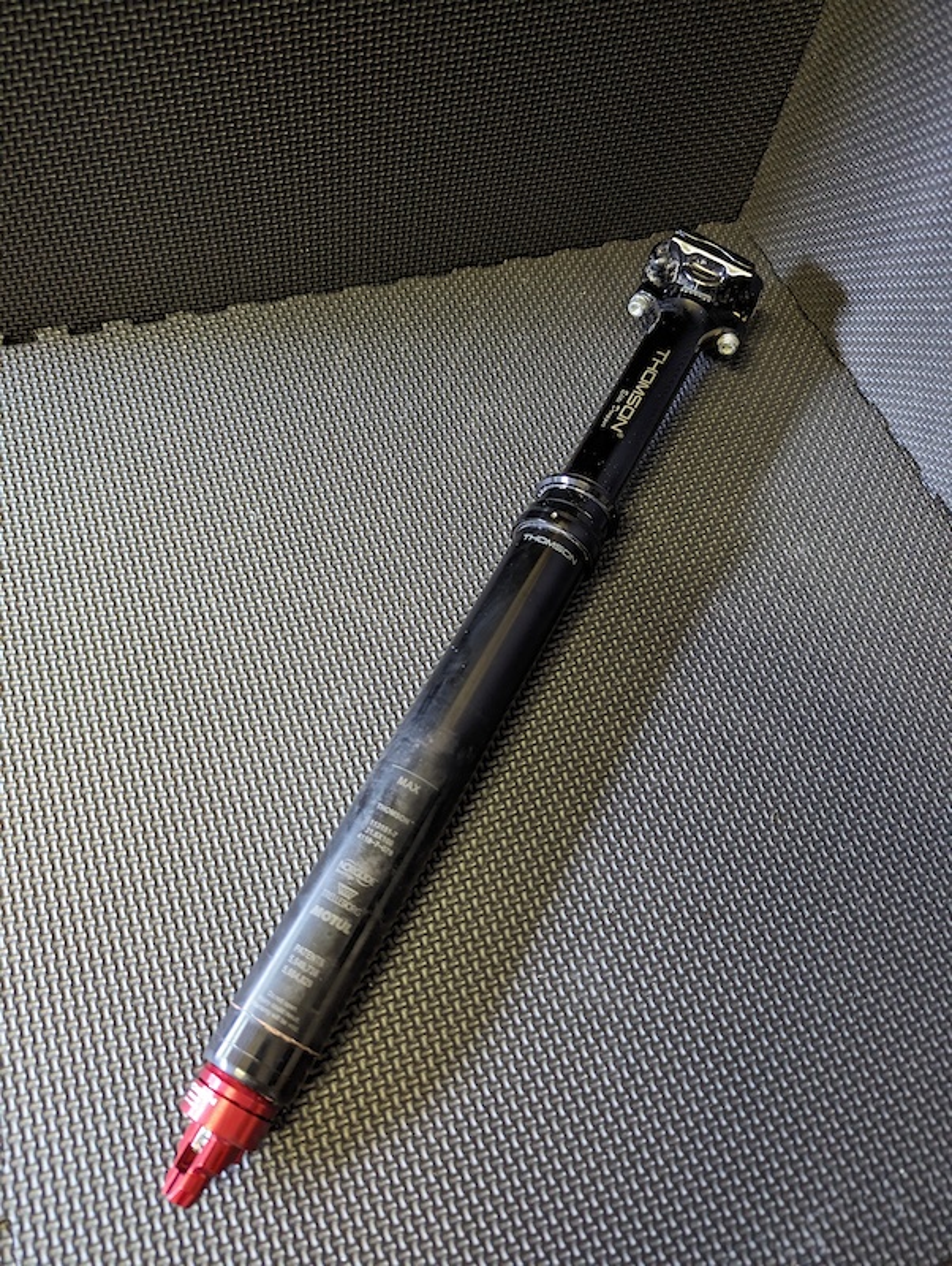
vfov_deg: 71.5
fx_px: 878
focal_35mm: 24
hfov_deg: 56.9
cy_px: 633
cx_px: 476
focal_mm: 6.81
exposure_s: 1/29
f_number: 1.85
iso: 645
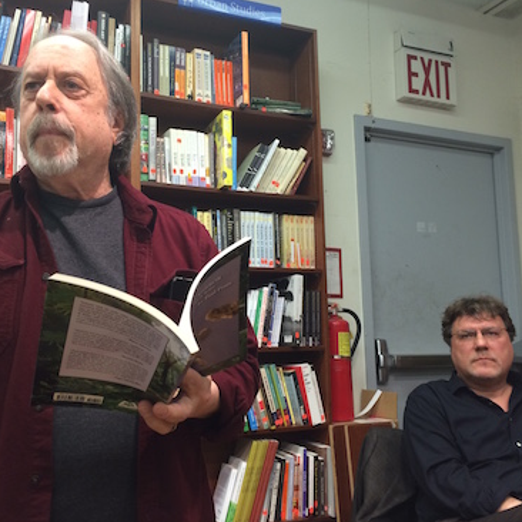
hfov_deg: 47.0
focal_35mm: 35
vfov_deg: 47.2
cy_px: 263
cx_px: 213
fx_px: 597
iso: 80
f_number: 2.2
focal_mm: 4.15
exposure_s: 1/30
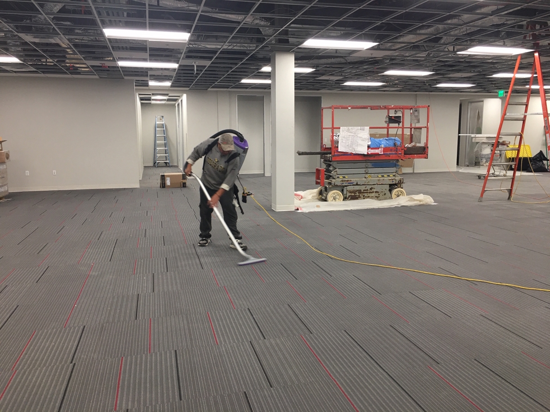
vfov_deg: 48.2
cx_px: 275
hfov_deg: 61.7
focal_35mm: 29
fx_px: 461
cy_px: 206
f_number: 2.2
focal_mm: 4.15
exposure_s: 1/15
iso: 32
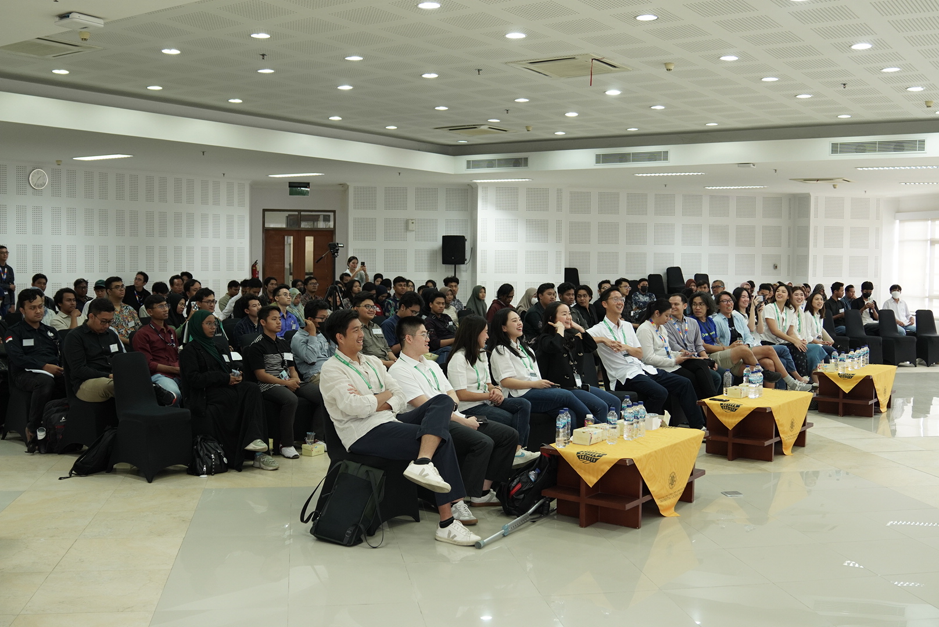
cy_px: 314
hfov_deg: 53.1
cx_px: 470
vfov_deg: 36.9
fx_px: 940
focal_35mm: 36
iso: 640
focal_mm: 24
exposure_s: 1/125
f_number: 2.8
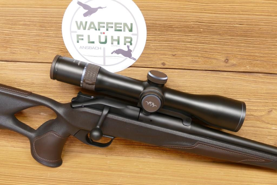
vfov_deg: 32.6
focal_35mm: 41
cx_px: 138
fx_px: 315
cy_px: 92
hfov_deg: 47.4
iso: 1000
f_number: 3.2
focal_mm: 15.02
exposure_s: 1/80
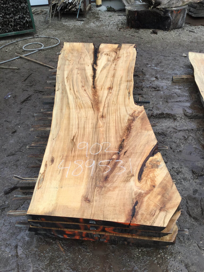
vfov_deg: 58.4
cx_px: 102
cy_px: 136
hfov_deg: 45.4
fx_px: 244
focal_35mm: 31
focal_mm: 3.3
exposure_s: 1/199
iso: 25
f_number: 2.4
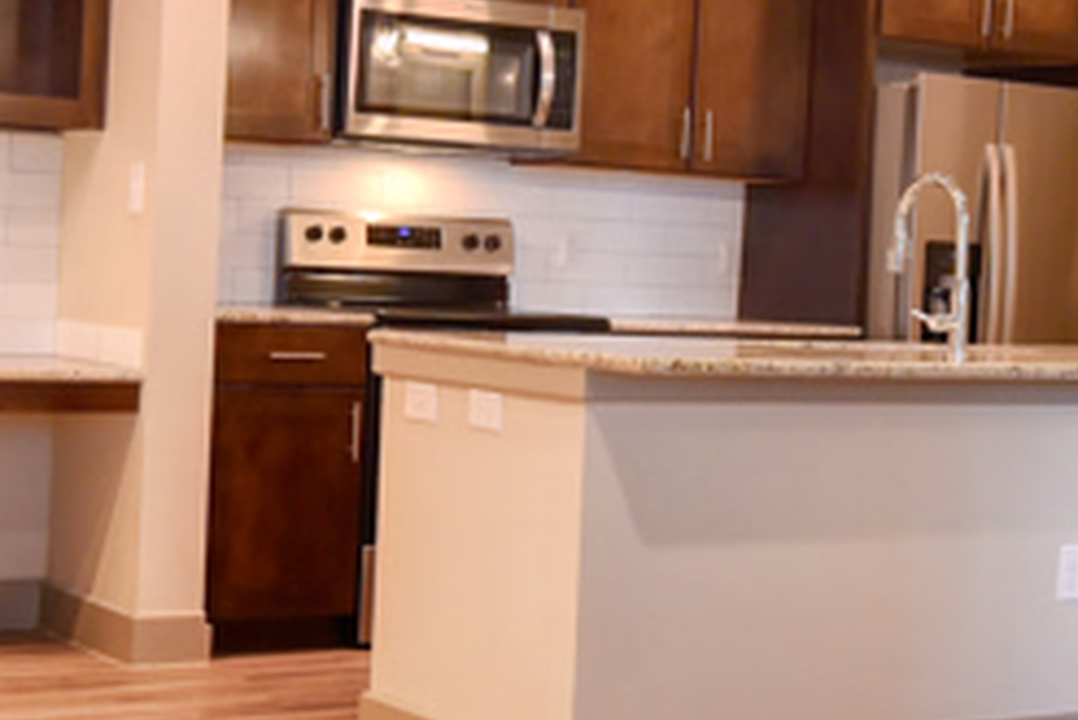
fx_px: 2427
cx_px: 733
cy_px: 257
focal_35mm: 81
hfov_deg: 24.9
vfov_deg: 16.8
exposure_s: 1/80
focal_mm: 20
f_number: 4.5
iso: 800
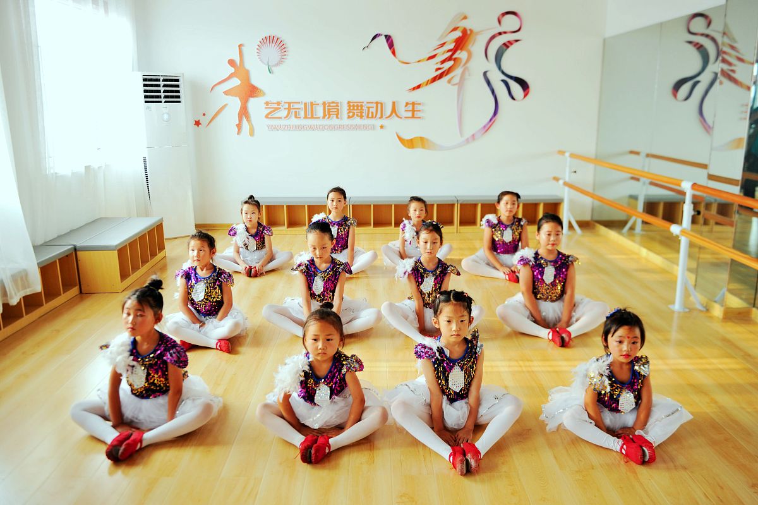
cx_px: 379
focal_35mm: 27
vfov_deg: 47.9
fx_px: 568
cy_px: 252
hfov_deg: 67.4
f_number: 3.2
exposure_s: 1/100
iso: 320
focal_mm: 27
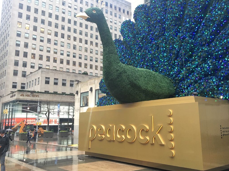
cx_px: 119
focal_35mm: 34
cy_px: 81
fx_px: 225
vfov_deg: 41.8
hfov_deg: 53.9
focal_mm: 4.15
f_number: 2.2
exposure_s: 1/30
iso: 40
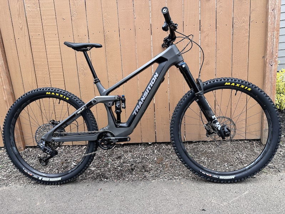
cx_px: 142
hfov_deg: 71.6
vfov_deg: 56.8
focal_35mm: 24
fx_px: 198
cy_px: 107
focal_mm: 6.86
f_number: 1.78
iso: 80
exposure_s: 1/380
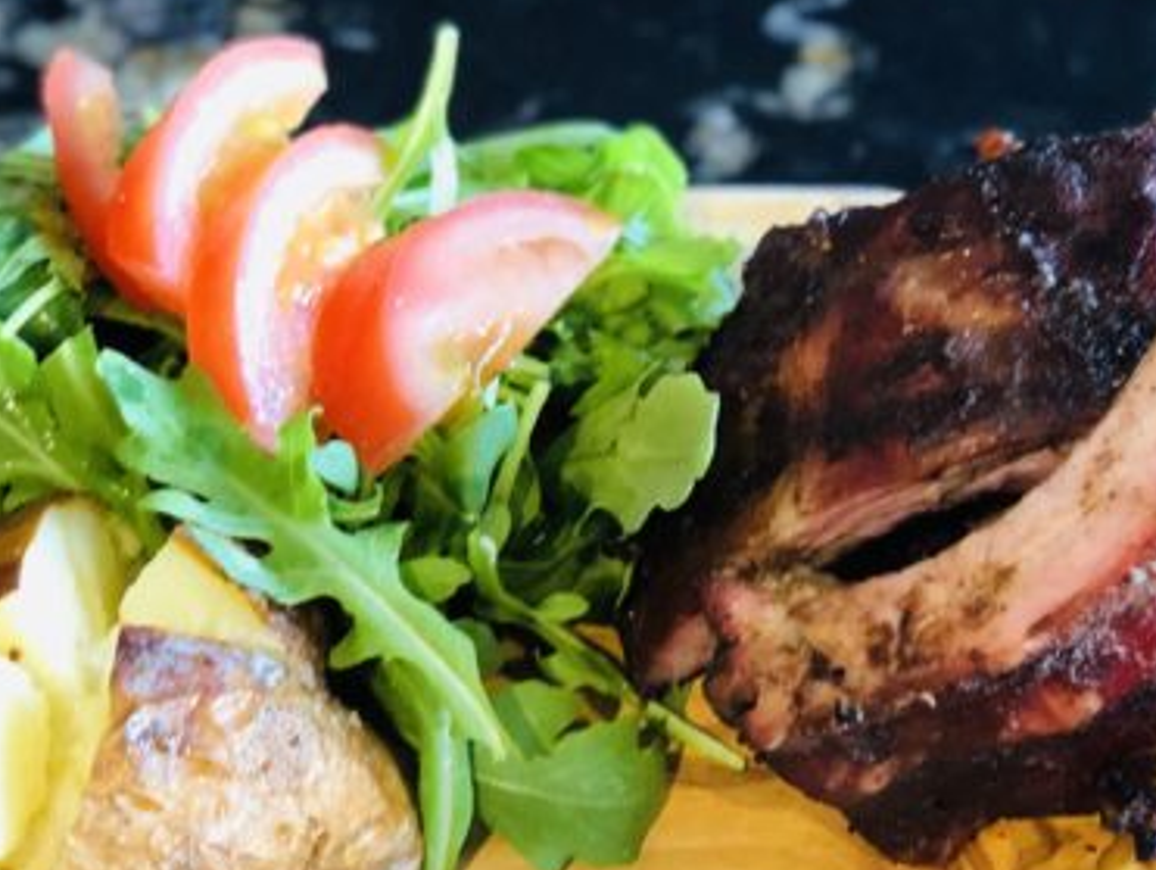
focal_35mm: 112
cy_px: 649
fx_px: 3744
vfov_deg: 13.2
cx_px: 872
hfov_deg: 17.4
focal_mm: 6
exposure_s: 1/14
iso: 160
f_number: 2.4
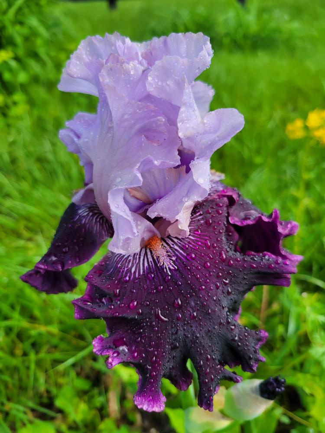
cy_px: 216
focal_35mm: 26
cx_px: 162
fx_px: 325
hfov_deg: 53.1
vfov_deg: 67.3
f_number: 1.8
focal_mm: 5.4
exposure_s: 1/484
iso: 40
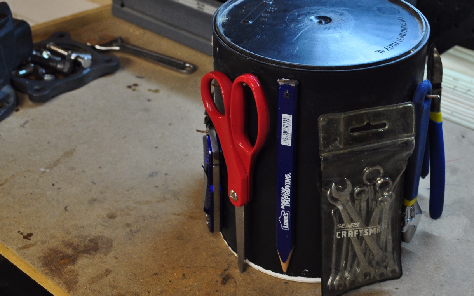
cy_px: 125
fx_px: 736
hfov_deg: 35.5
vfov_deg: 22.7
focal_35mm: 57
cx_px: 302
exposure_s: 1/15
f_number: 6.3
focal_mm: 28
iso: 500
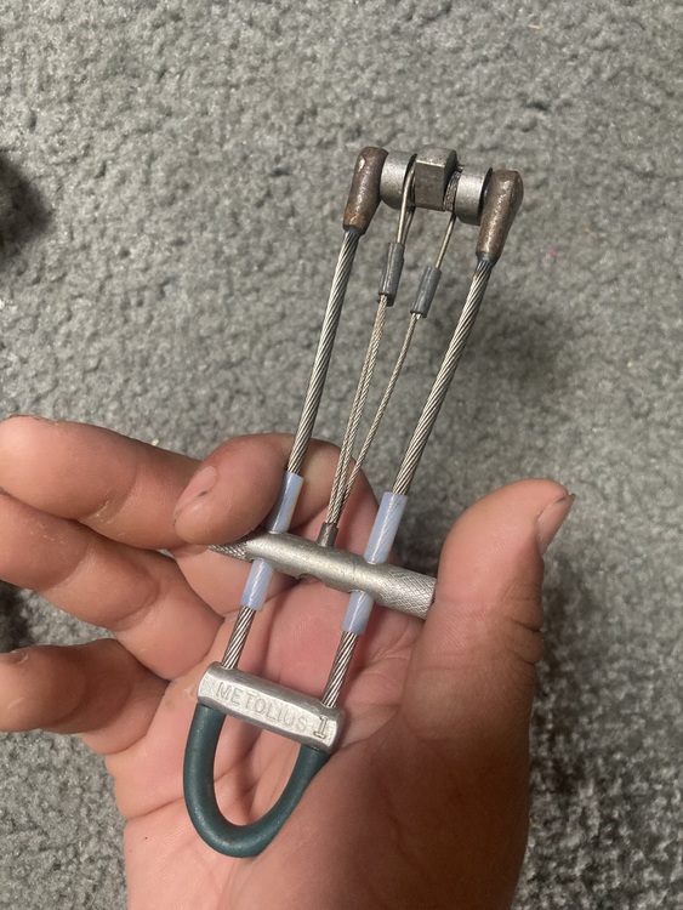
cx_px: 342
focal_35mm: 28
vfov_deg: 63.4
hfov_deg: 49.8
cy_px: 455
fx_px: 736
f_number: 1.8
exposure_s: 1/48
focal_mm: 3.99
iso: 320
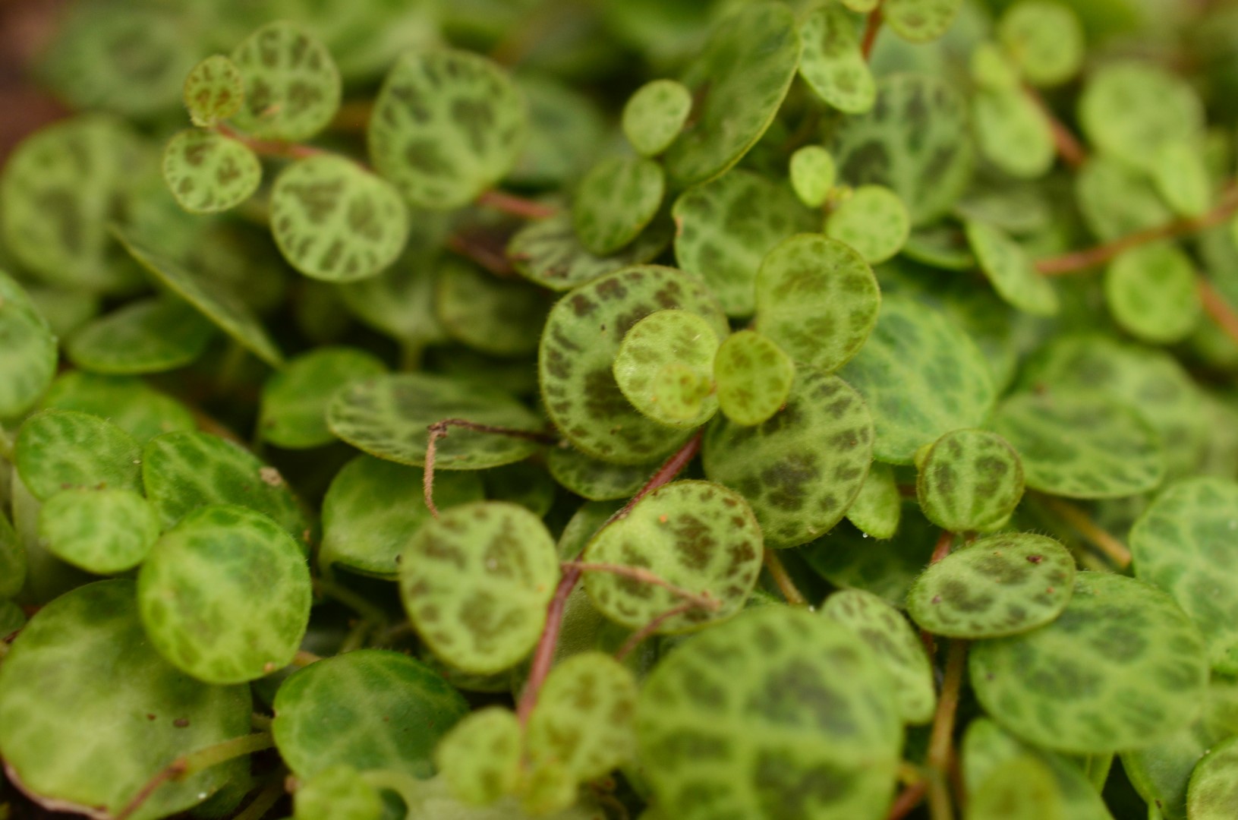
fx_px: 2059
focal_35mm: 60
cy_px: 410
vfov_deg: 22.5
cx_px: 619
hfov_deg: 33.5
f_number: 5.6
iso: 400
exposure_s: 1/40
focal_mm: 40
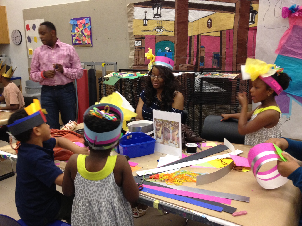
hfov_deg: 52.6
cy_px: 113
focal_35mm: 35
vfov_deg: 40.7
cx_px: 151
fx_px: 305
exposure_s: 1/20
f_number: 2.4
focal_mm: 4.28
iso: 200
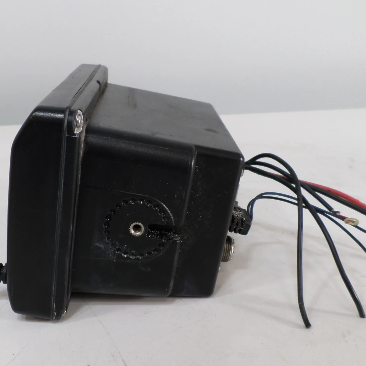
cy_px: 216
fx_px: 455
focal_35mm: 38
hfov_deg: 43.5
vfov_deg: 43.7
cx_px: 134
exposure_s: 1/45
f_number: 2.5
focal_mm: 4.5
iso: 80
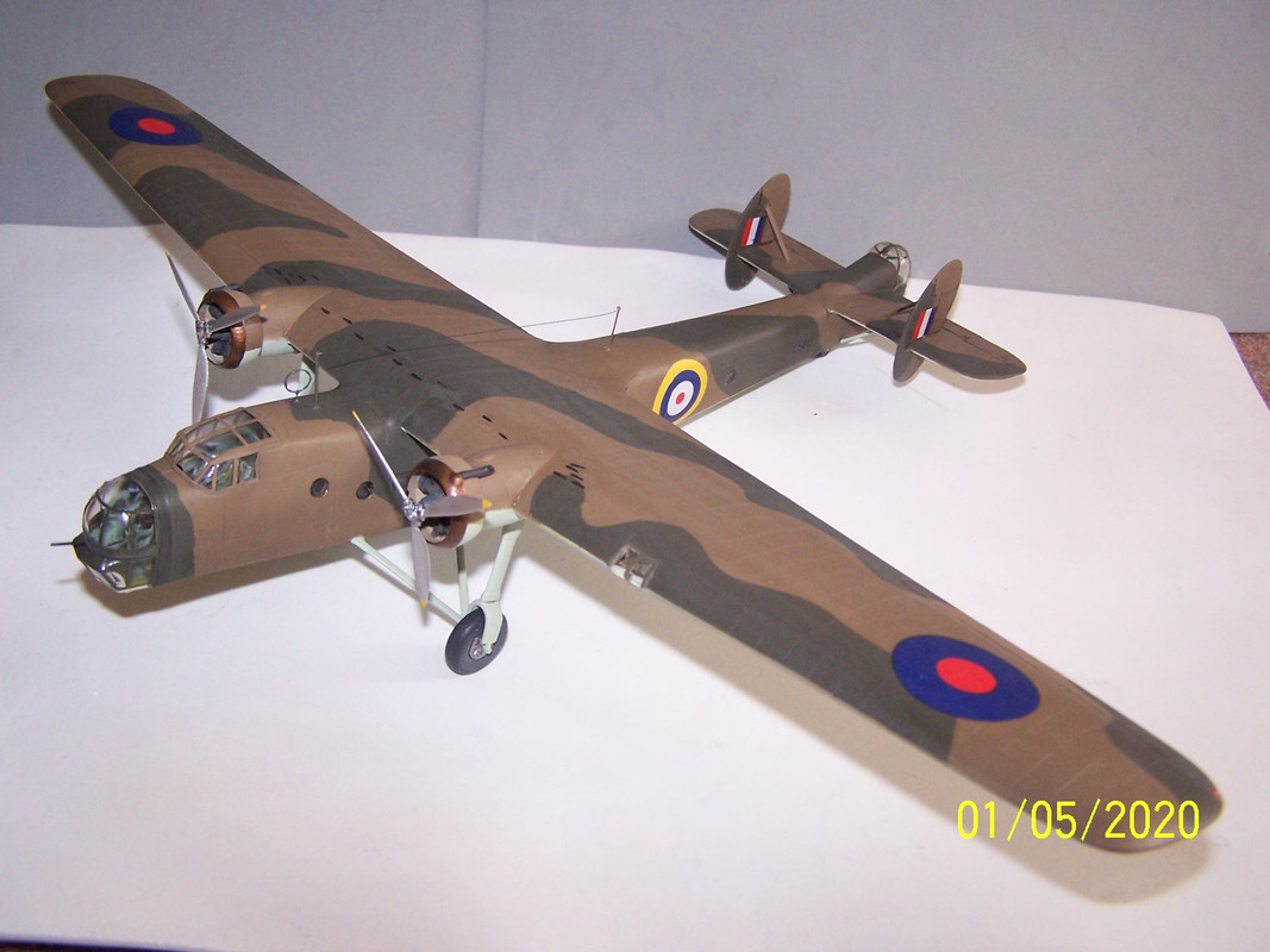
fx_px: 1394
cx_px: 635
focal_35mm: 38
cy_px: 476
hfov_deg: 49.0
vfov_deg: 37.7
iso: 140
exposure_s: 1/60
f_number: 2.8
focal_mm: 6.3
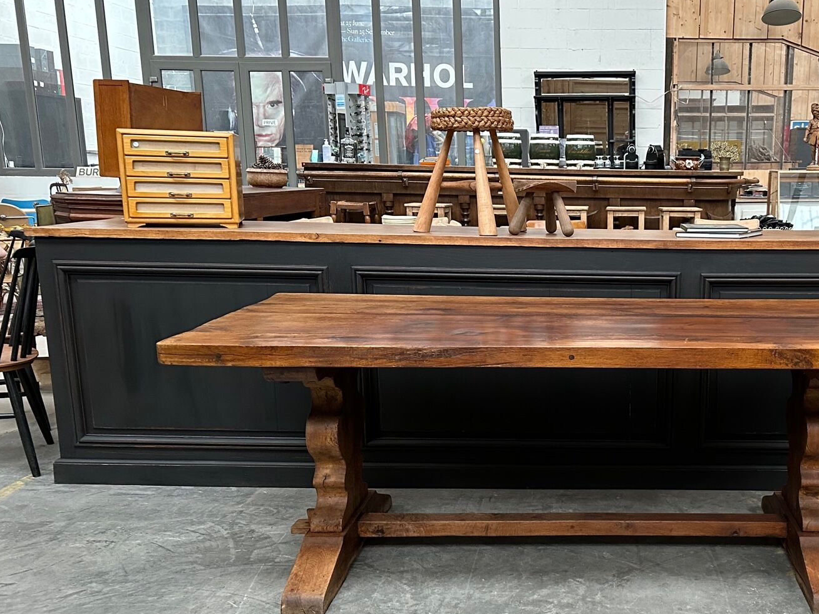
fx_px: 875
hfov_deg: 48.2
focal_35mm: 37
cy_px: 366
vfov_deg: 38.5
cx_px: 616
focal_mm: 6.86
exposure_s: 1/60
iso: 400
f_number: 1.78
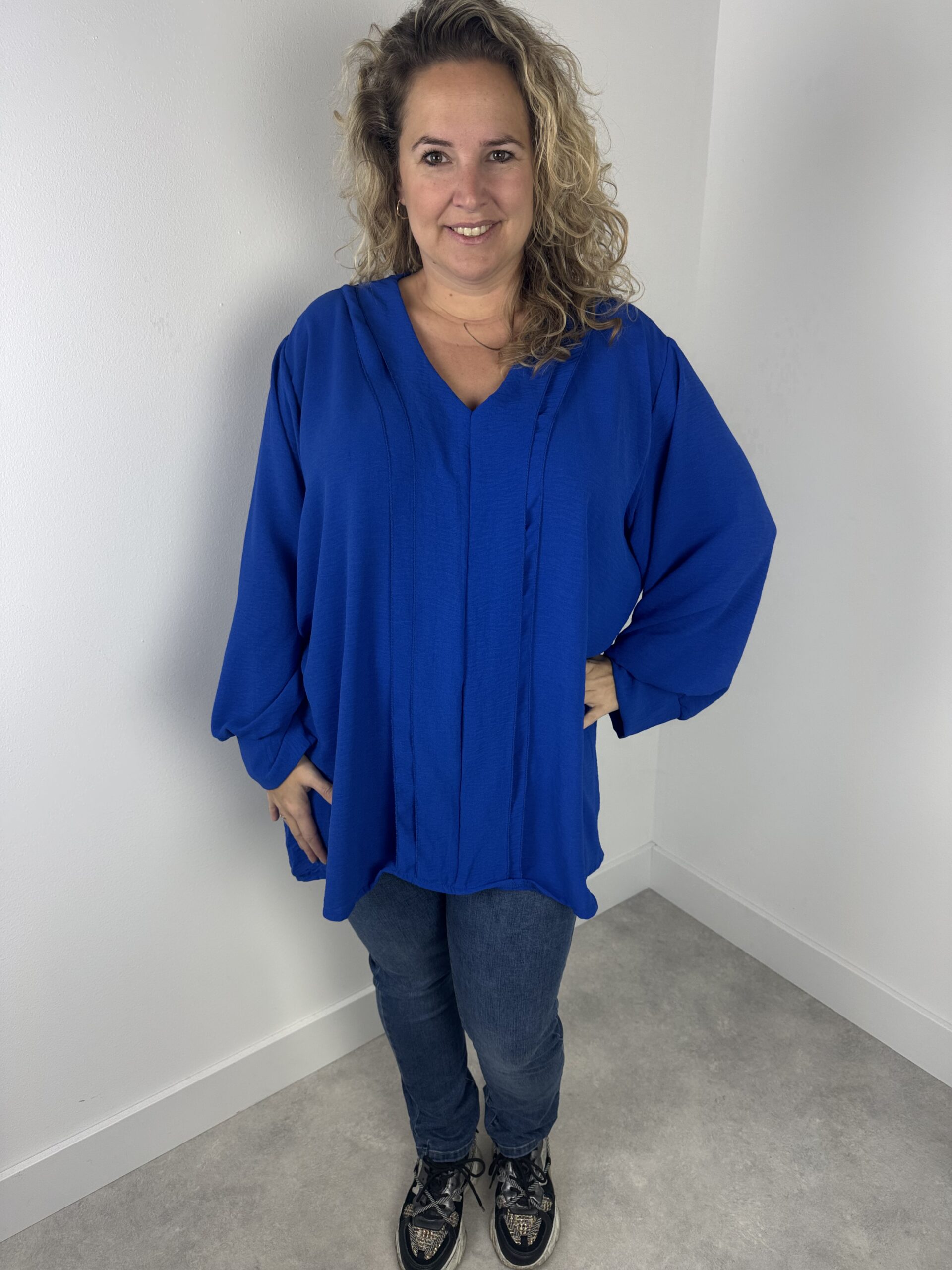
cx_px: 476
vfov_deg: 71.6
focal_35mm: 24
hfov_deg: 56.8
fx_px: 880
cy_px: 635
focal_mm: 6.76
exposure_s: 1/100
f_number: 1.78
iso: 80
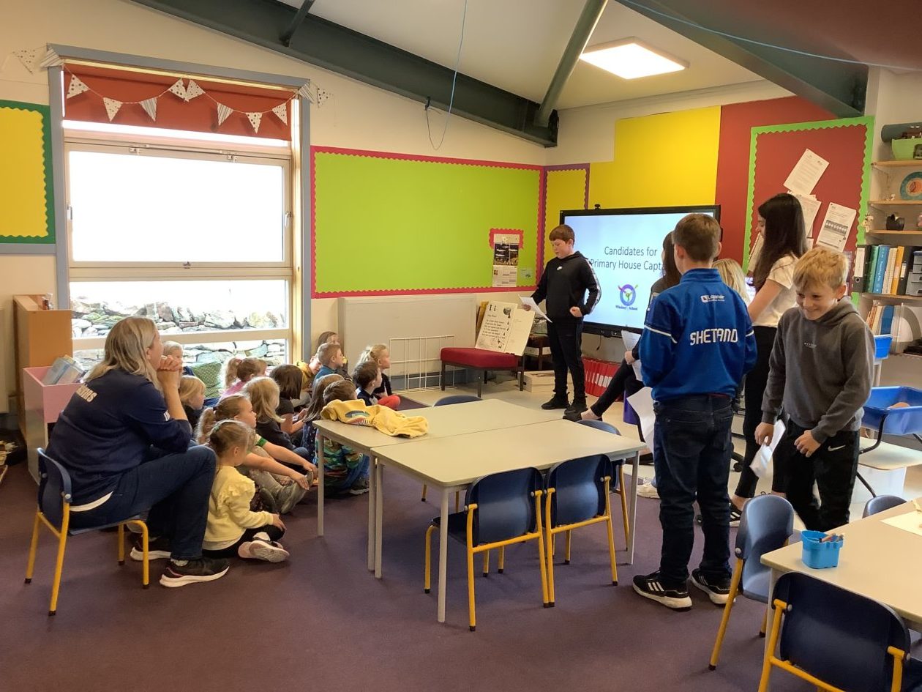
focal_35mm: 31
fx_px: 826
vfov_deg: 45.4
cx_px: 461
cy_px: 346
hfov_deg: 58.4
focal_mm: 3.3
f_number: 2.4
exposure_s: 1/50
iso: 125
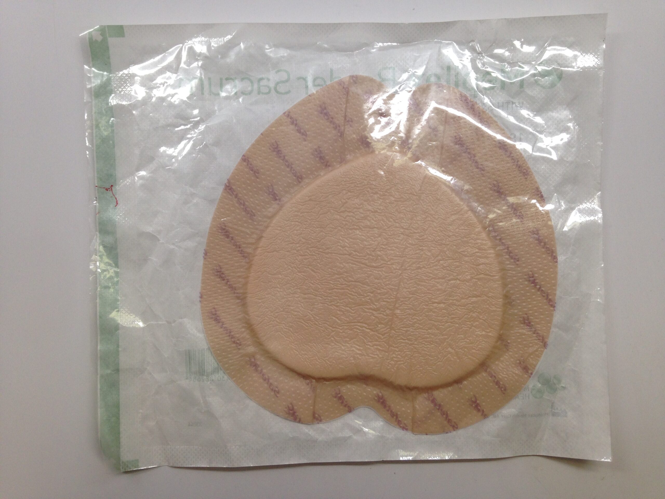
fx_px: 634
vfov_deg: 42.9
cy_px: 250
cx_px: 332
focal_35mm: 33
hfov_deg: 55.4
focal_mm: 4.12
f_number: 2.4
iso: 50
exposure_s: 1/60
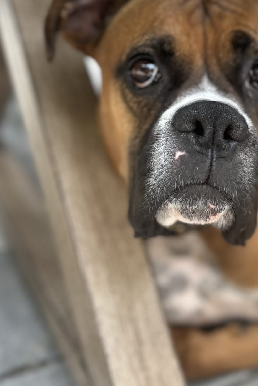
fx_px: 494
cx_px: 230
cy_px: 174
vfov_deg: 42.7
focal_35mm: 46
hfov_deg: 28.2
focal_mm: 6.86
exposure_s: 1/229
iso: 64
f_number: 1.78
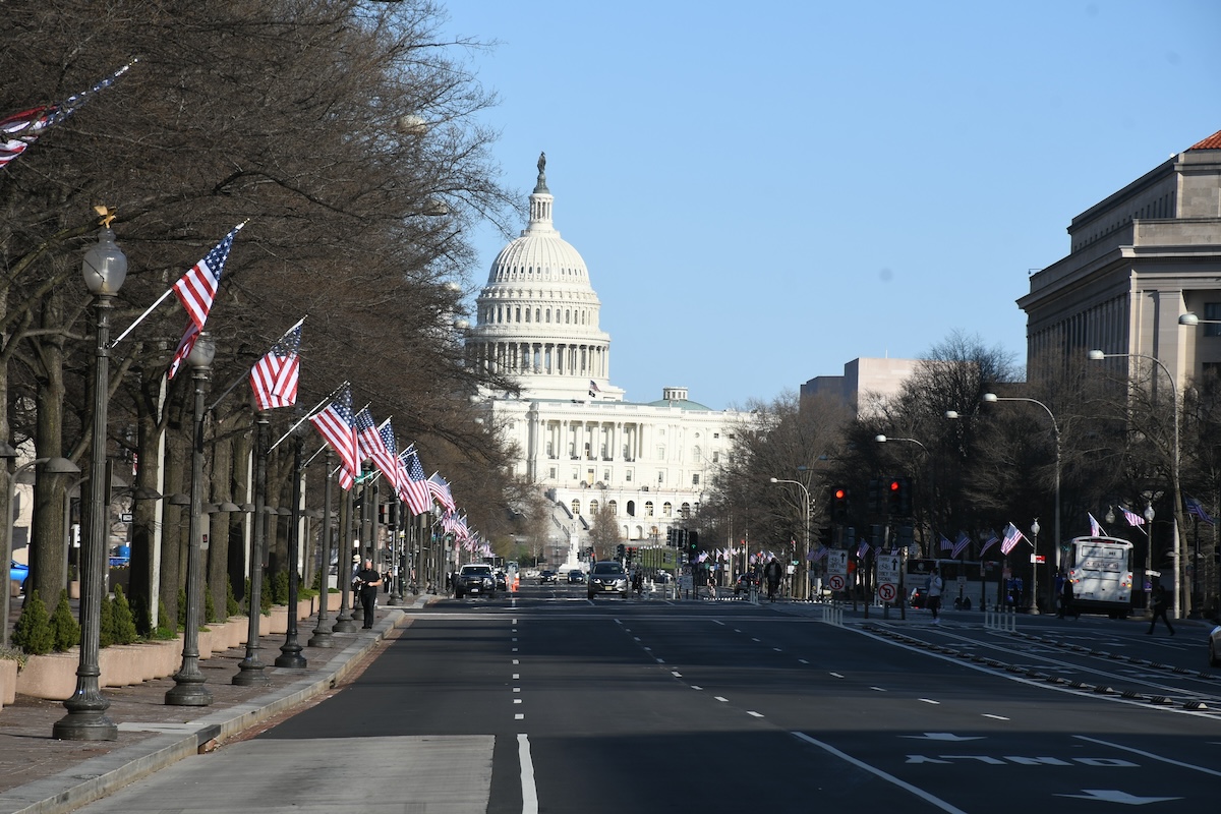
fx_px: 5901
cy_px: 407
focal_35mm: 174
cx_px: 610
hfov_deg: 11.8
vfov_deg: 7.9
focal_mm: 116
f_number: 11
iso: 100
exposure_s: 1/200
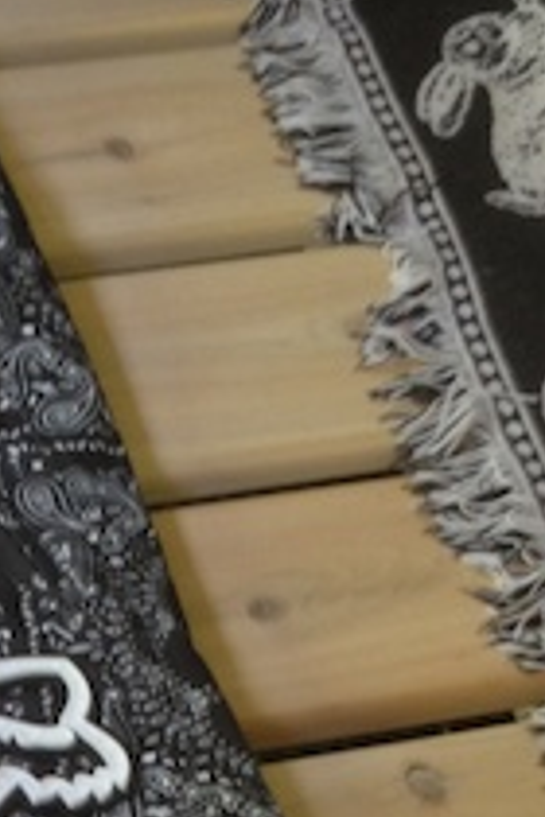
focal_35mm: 139
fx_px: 3156
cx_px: -27
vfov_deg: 14.1
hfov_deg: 9.8
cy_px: 1097
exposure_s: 1/20
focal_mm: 4.28
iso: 64
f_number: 2.4
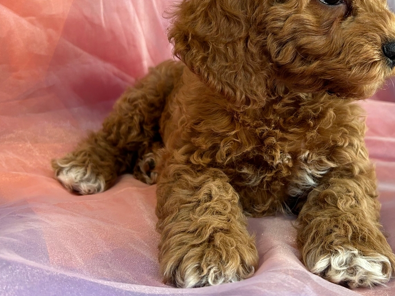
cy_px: 88
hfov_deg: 41.6
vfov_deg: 31.8
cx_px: 255
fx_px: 514
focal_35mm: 45
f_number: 1.5
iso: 80
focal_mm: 5.7
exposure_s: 1/120
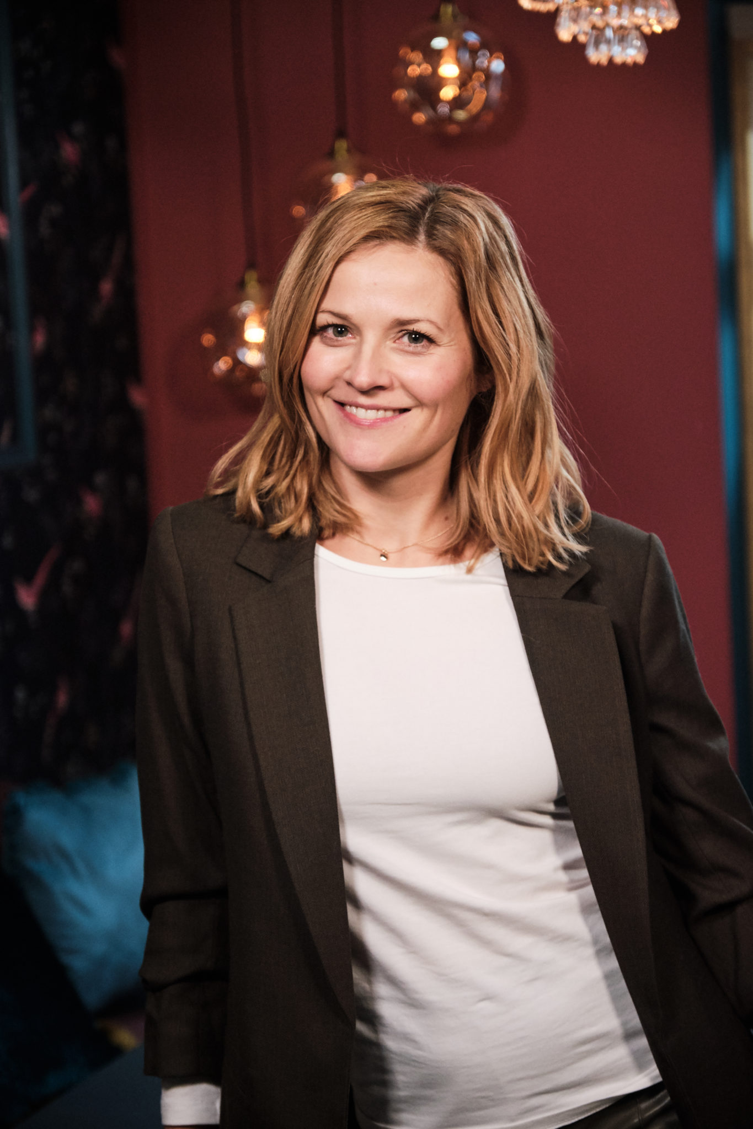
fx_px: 2604
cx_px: 376
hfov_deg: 16.5
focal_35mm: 83
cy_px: 564
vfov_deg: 24.5
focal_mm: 55
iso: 3200
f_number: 2.8
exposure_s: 1/250
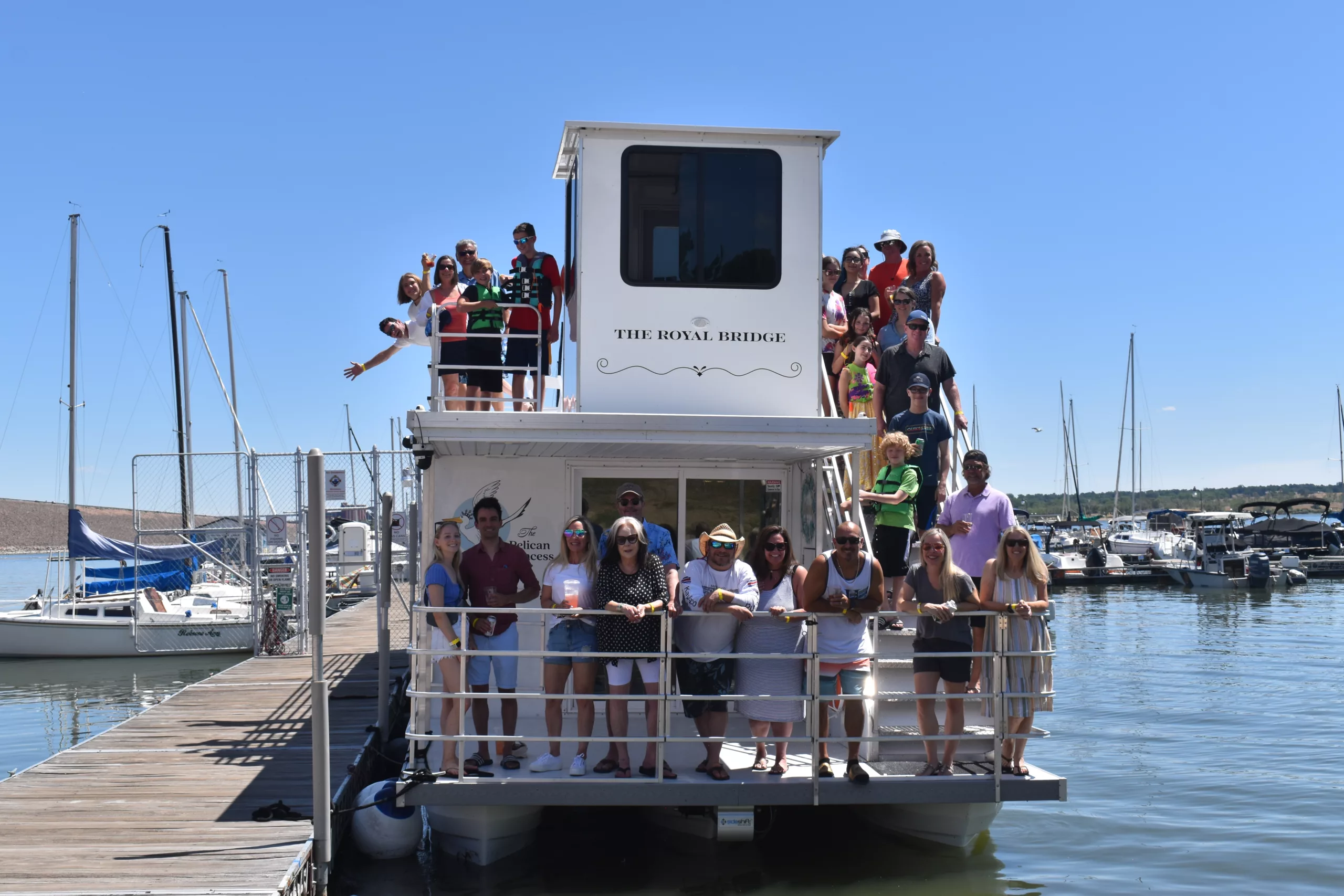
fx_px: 1736
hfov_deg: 42.3
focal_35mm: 46
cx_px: 672
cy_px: 448
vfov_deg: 28.9
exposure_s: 1/500
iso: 200
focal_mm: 31
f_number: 11
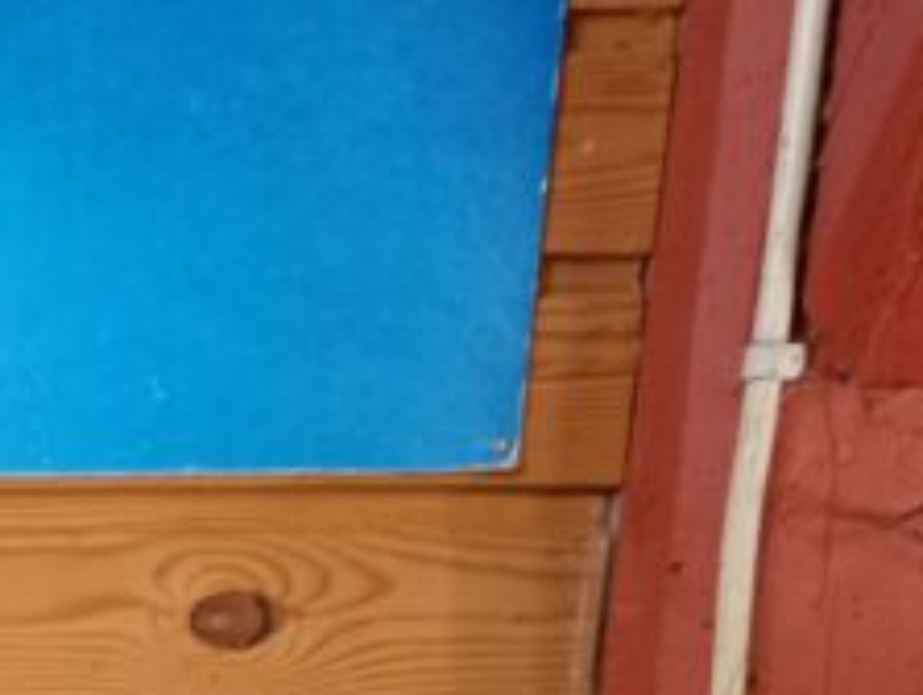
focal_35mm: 110
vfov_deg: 11.6
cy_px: 1555
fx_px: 2938
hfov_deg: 15.4
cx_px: -737
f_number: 1.88
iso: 669
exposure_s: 1/25
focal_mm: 5.59
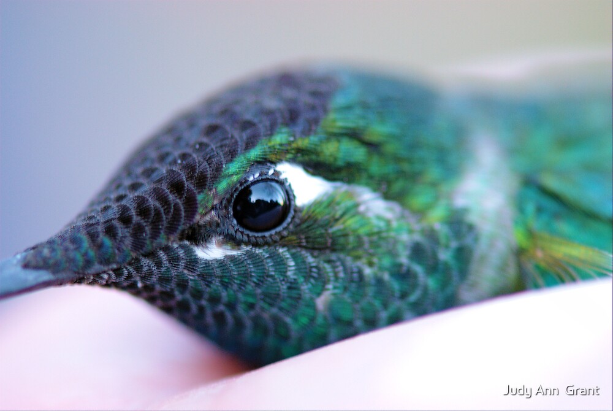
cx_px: 306
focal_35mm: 158
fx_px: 2686
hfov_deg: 13.0
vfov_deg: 8.7
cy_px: 206
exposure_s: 1/20
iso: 400
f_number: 4
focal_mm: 105
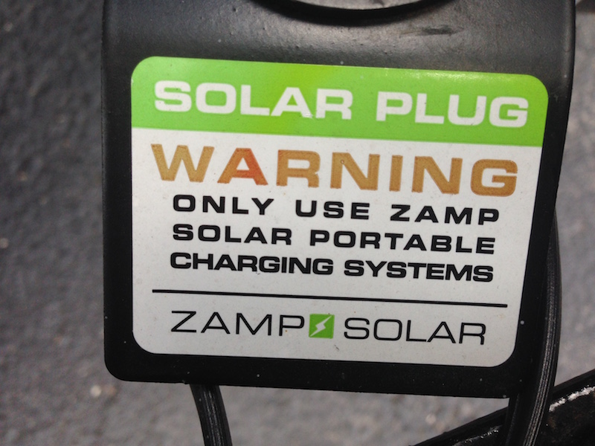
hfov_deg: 55.4
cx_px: 298
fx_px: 567
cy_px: 223
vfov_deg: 42.9
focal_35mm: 33
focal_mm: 4.12
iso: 80
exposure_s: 1/120
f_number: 2.4
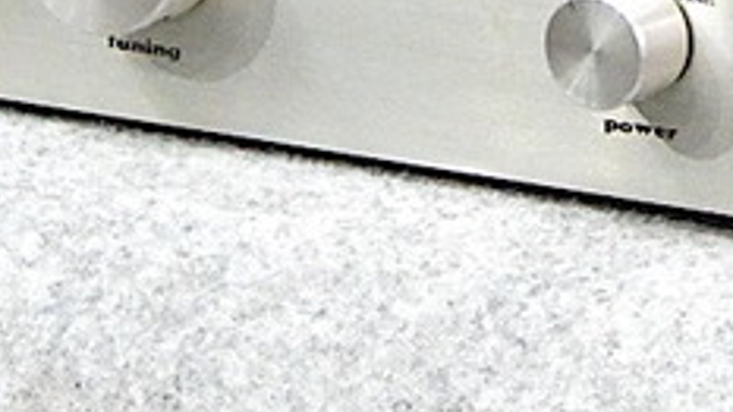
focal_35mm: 557
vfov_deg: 2.2
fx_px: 10825
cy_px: -330
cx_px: 563
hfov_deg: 3.9
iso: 1600
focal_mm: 22.3
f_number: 5.2
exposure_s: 1/60
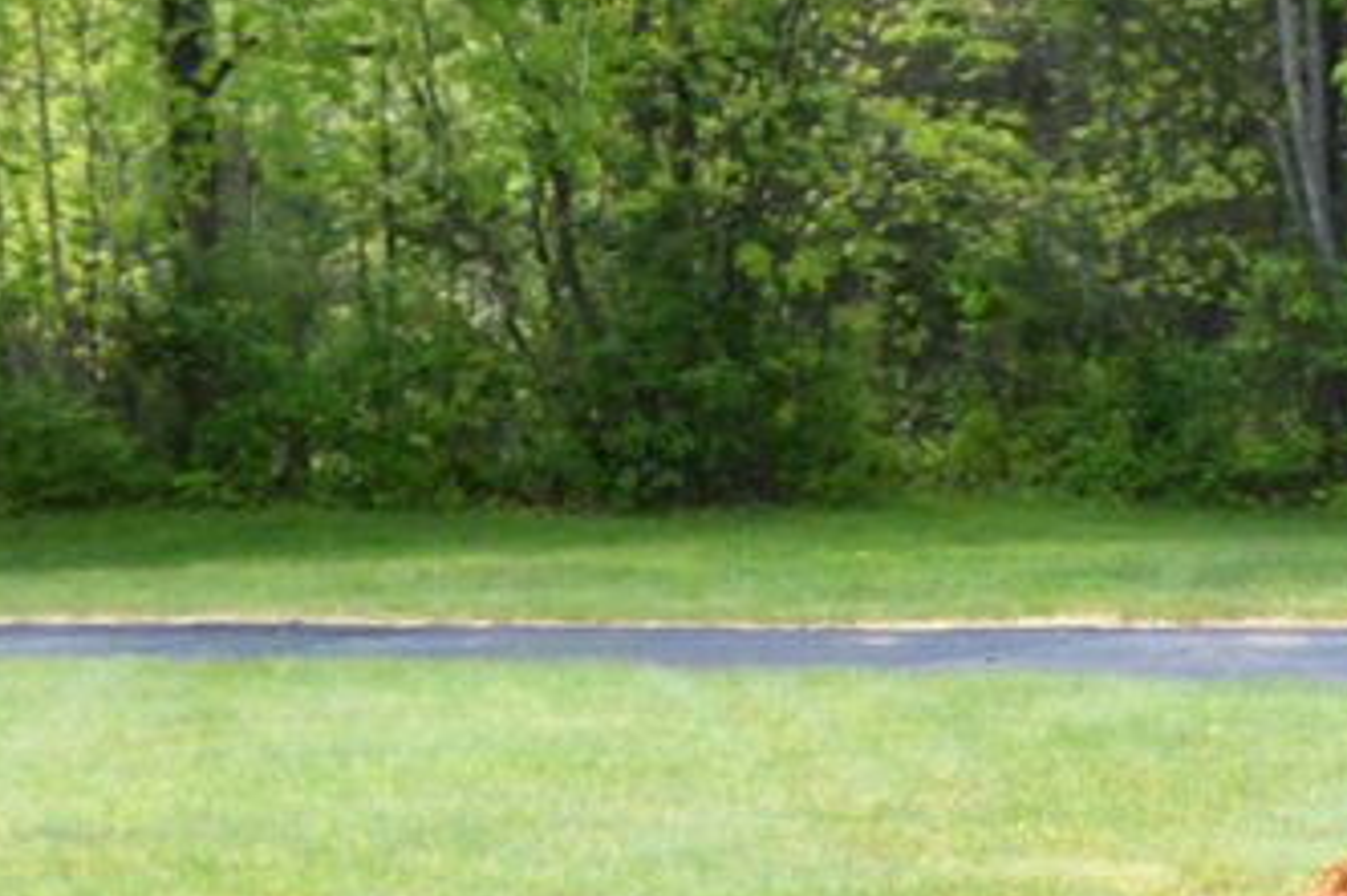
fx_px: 4675
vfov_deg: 10.2
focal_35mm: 125
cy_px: 1719
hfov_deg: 16.3
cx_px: 1083
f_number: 7.1
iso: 250
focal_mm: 18
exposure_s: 1/200
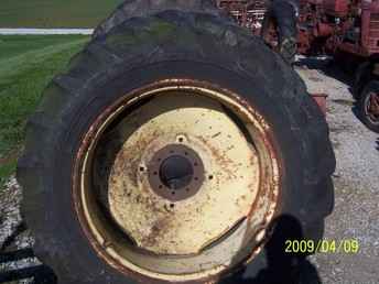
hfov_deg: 51.4
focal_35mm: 36
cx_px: 190
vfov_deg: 39.7
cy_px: 142
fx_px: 394
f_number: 4.5
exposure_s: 1/1000
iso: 80
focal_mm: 6.2
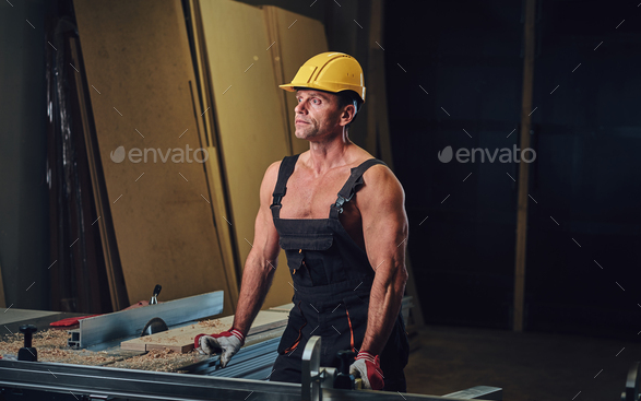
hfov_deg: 24.1
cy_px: 206
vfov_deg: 15.2
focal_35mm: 86
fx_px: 1503
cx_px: 320
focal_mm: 56
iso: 200
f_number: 2.8
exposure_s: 1/125
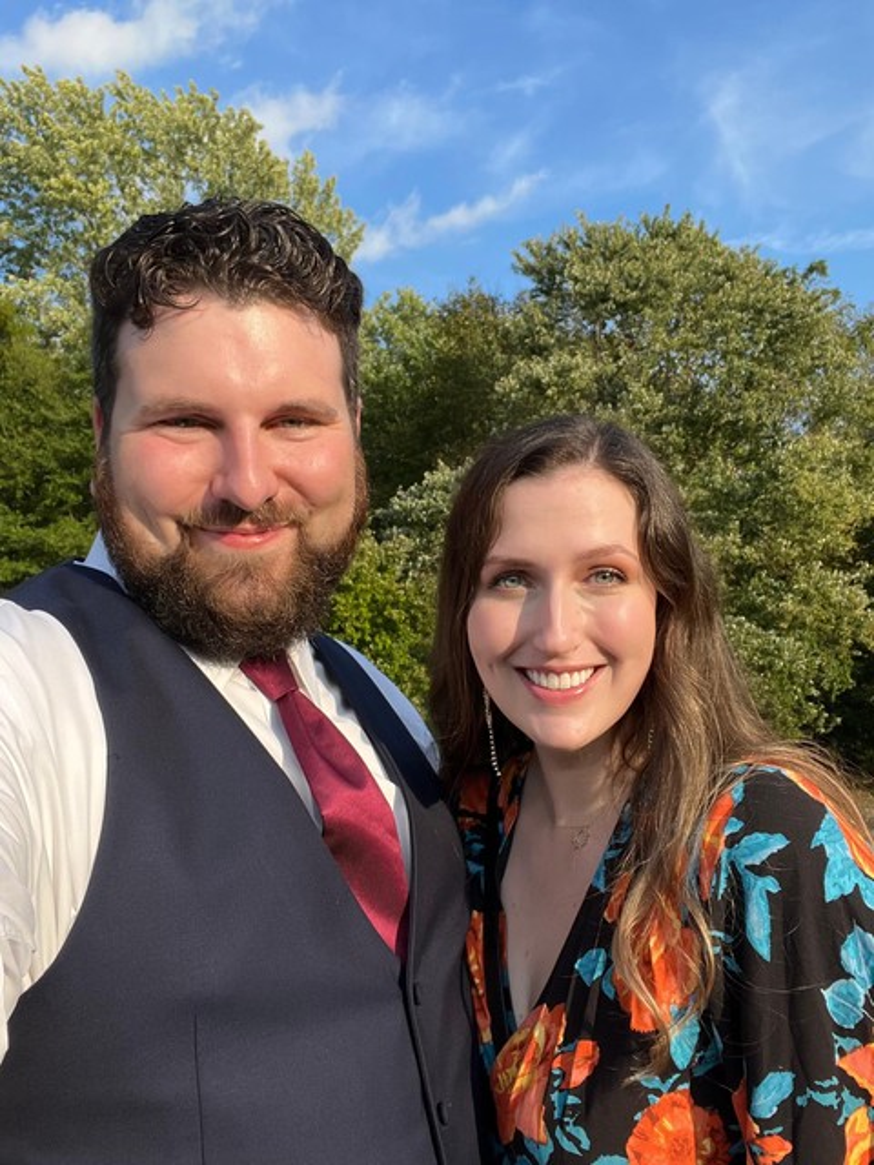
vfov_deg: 60.0
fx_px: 1010
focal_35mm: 30
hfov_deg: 46.8
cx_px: 437
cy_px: 582
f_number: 2.2
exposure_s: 1/569
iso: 32
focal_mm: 2.71
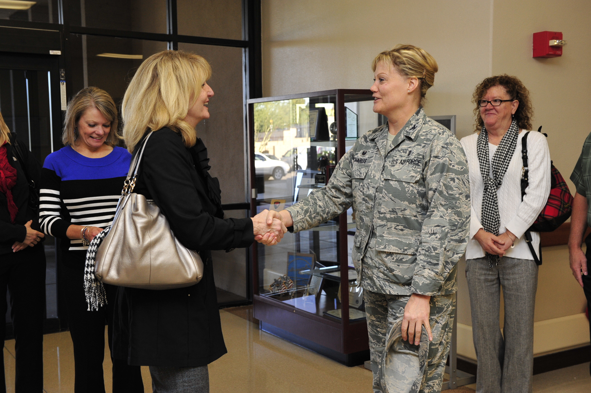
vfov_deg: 28.0
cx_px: 296
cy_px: 196
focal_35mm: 48
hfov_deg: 41.1
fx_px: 787
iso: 1600
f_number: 5.6
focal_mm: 48
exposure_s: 1/250
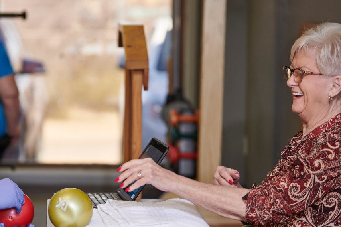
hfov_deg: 14.3
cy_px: 136
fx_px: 1354
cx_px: 115
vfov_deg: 9.6
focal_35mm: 143
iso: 100
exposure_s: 1/125
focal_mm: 102
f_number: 2.8
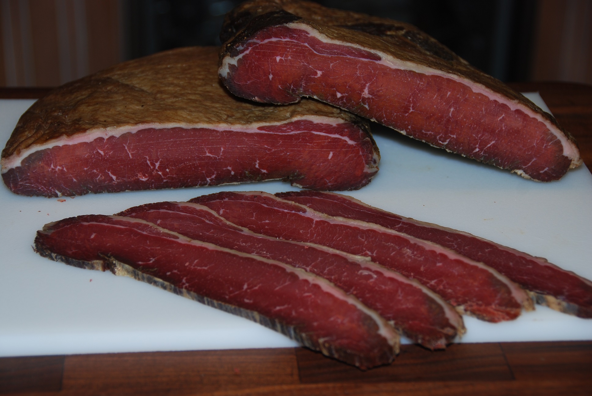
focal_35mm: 98
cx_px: 296
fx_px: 1605
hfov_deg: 20.9
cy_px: 198
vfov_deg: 14.1
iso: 100
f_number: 5
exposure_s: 1/125
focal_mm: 65
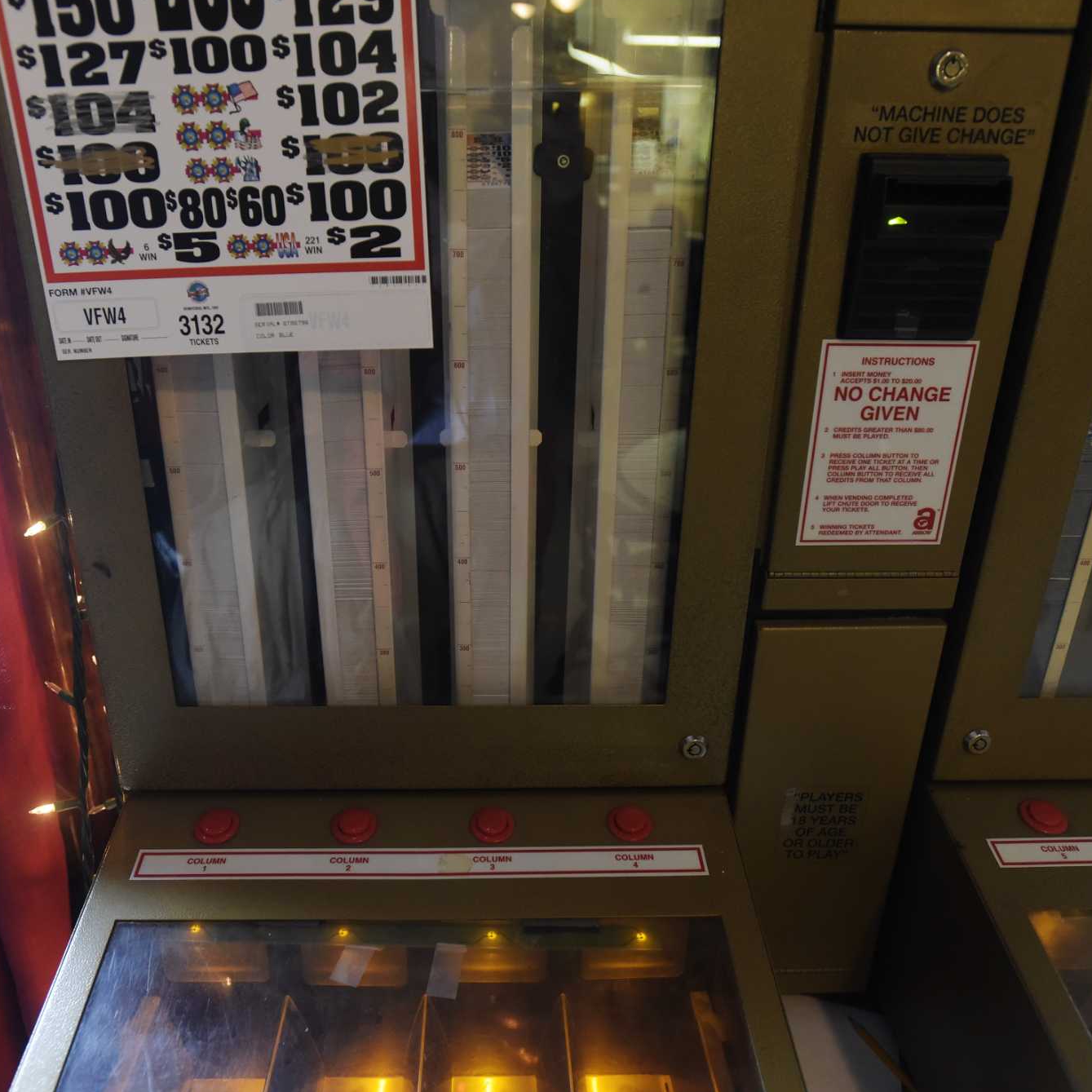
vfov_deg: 60.9
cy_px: 549
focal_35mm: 26
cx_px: 500
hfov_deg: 60.9
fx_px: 928
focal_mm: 20
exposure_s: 1/60
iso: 3200
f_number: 4
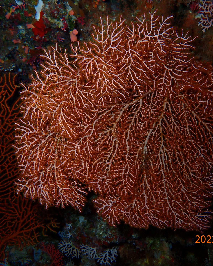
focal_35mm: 33
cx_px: 123
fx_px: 260
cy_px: 133
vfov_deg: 54.2
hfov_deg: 44.4
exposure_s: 1/60
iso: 200
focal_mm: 4.5
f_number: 2.8
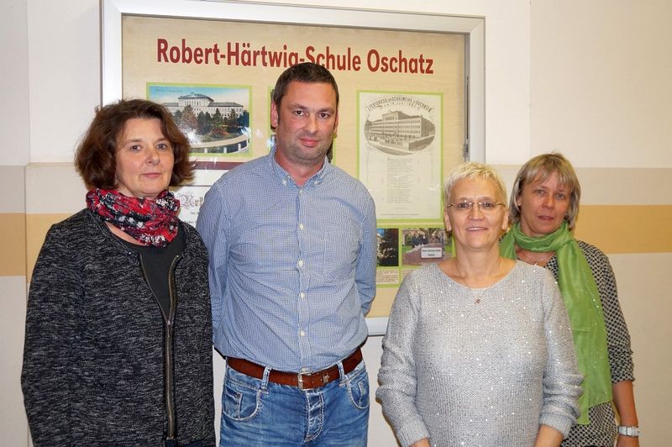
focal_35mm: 36
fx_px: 671
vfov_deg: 36.8
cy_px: 224
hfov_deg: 53.2
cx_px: 336
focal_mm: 24
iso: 800
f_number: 4
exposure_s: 1/60
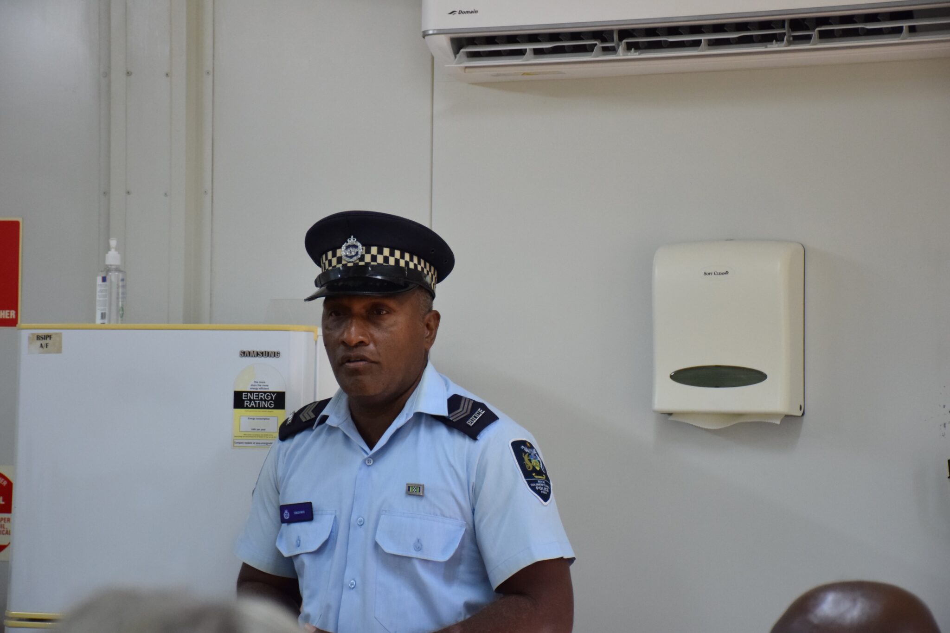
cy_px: 316
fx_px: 2612
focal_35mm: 99
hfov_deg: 20.6
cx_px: 475
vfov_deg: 13.8
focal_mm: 66
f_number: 5
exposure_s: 1/60
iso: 1250
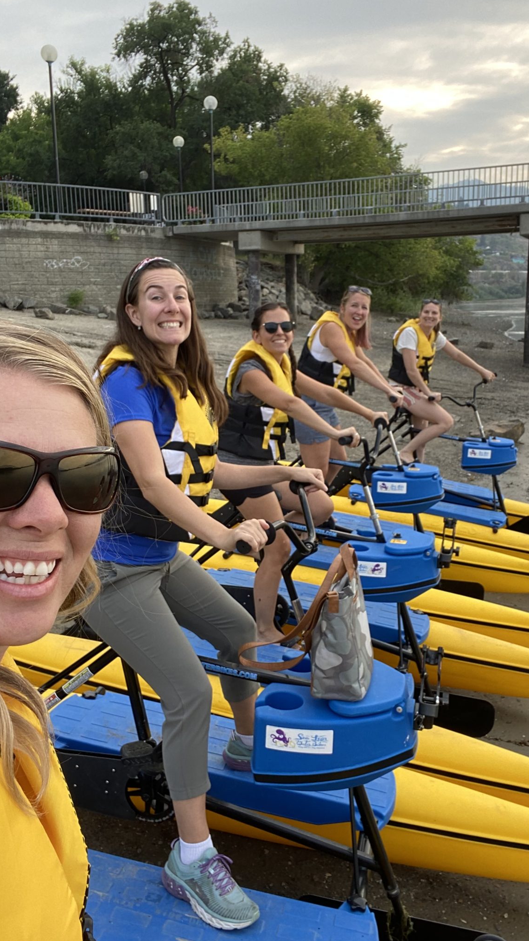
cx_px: 279
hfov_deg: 35.6
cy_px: 472
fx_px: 823
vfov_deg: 59.5
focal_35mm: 33
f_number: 2.2
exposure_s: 1/122
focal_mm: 2.71
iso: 32
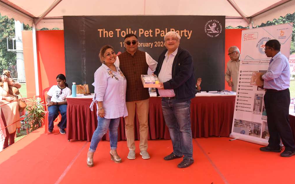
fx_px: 261
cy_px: 91
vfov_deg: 38.9
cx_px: 147
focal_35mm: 33
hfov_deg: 58.9
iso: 640
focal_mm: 21
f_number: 8
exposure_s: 1/250
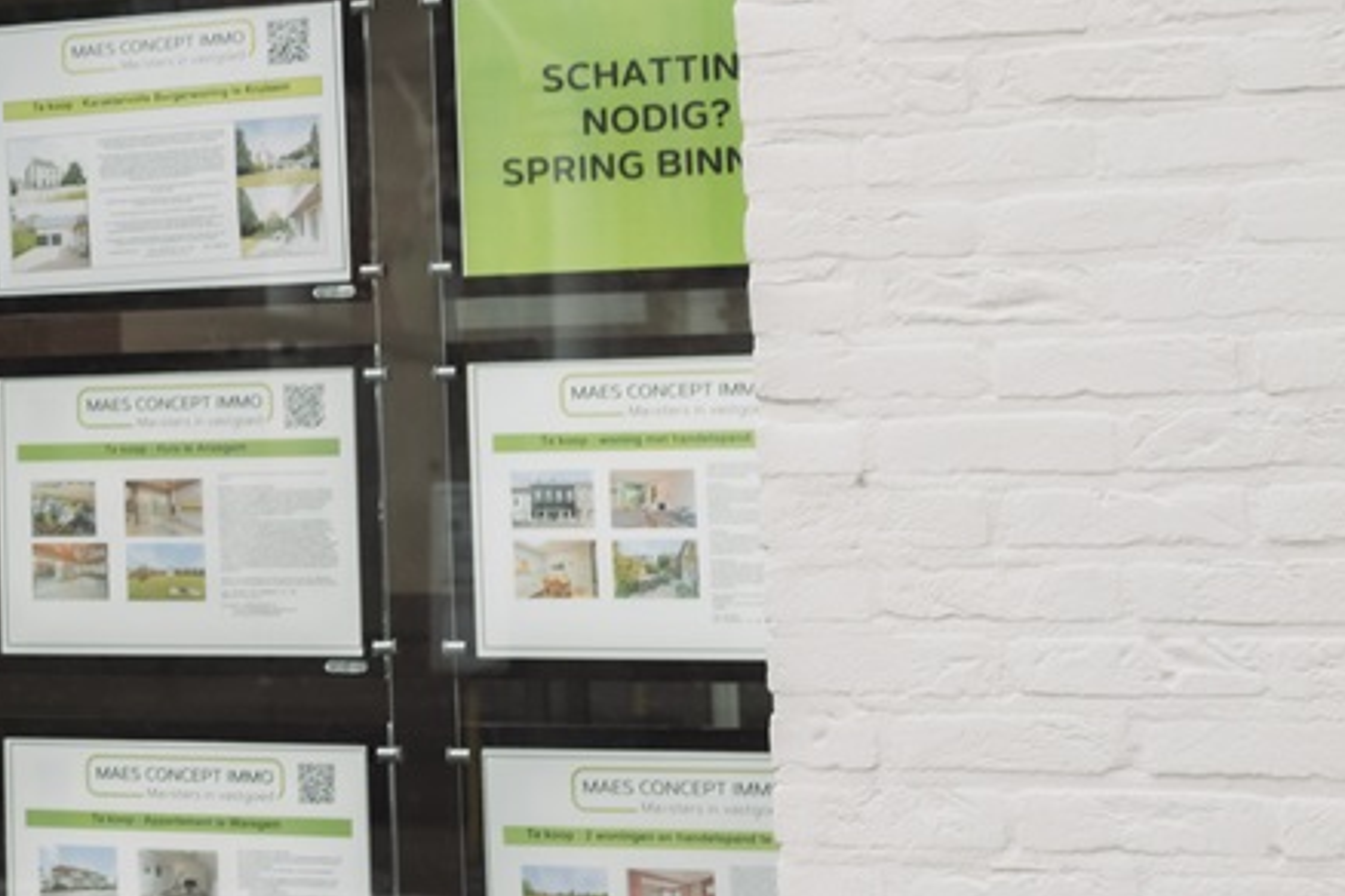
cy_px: -187
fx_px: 4931
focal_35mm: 132
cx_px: -778
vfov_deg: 10.2
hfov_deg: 14.3
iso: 400
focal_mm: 35
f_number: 5
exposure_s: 1/400
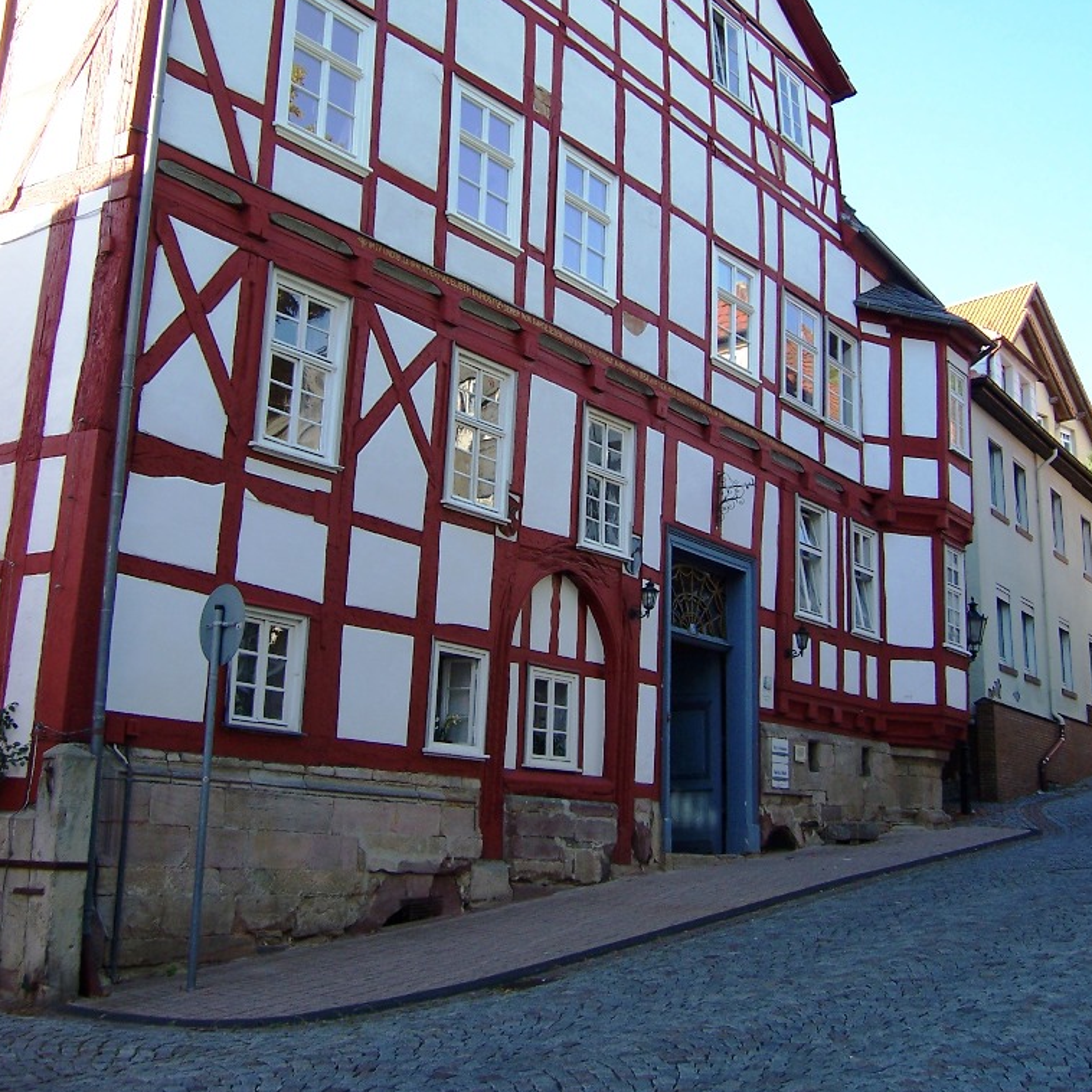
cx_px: 542
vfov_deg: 38.8
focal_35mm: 43
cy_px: 375
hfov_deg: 39.2
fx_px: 1535
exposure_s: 1/250
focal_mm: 6
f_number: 3
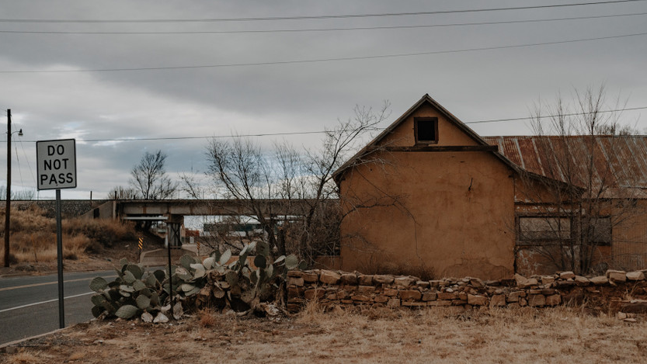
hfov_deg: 46.3
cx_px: 359
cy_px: 184
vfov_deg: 27.1
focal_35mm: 44
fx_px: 755
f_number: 2.5
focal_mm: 35
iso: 800
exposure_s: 1/8000
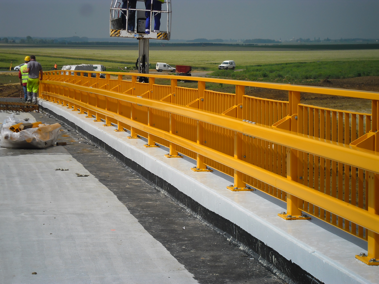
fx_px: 1281
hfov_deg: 16.8
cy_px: 142
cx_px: 190
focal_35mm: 117
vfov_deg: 12.7
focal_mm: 21
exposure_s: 1/824
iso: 80
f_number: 5.4
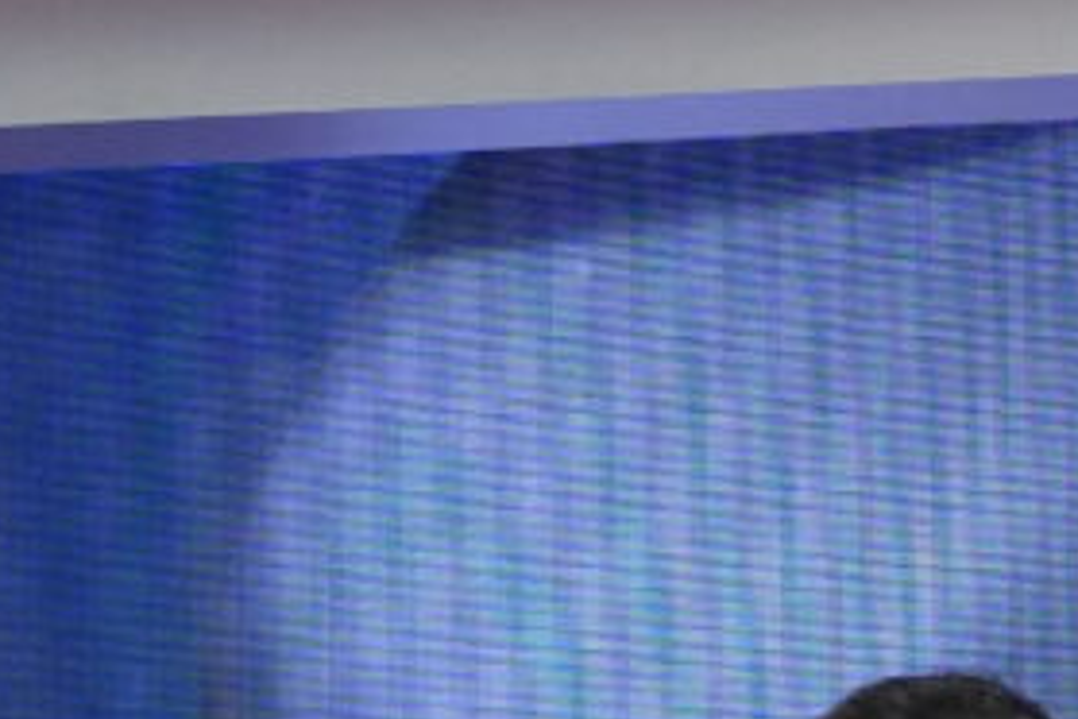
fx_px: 13887
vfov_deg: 2.9
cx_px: 630
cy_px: 1424
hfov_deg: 4.4
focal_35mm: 464
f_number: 7.1
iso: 2000
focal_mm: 55
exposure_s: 1/160
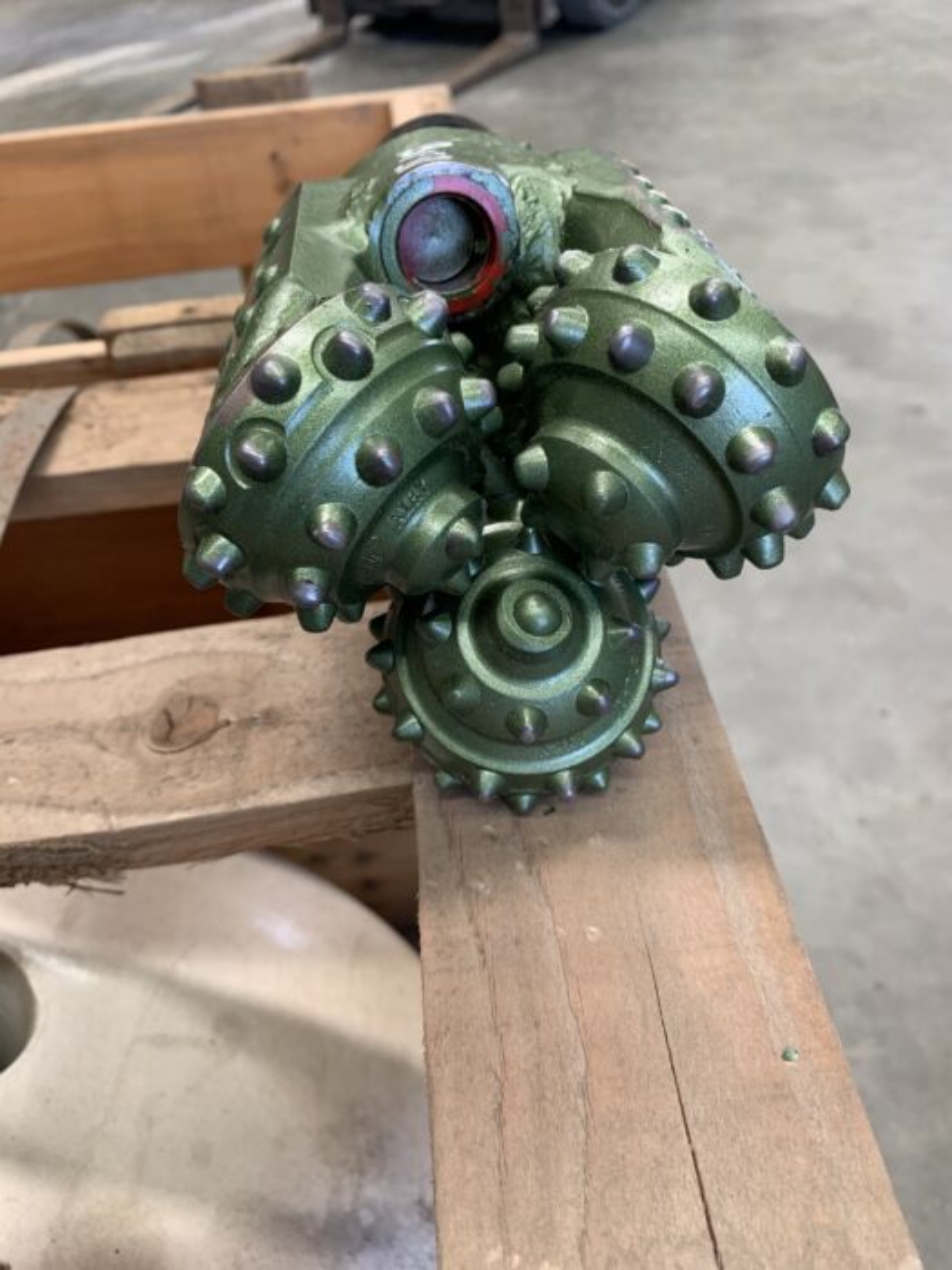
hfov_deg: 53.1
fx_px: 953
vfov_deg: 67.3
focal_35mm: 26
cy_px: 635
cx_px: 476
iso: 50
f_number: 1.8
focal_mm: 4.25
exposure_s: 1/121
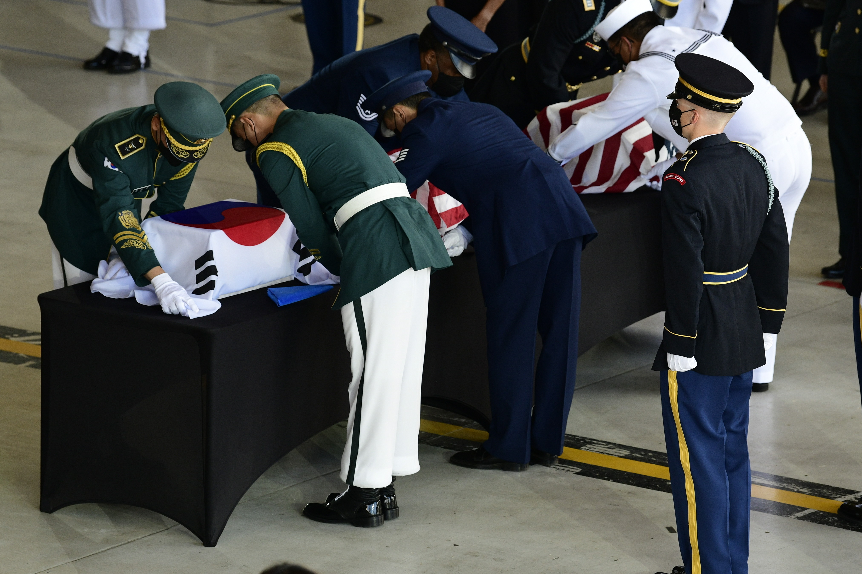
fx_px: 5744
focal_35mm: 240
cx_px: 431
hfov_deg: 8.6
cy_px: 287
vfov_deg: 5.7
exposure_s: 1/800
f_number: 4.5
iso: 800
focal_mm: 160
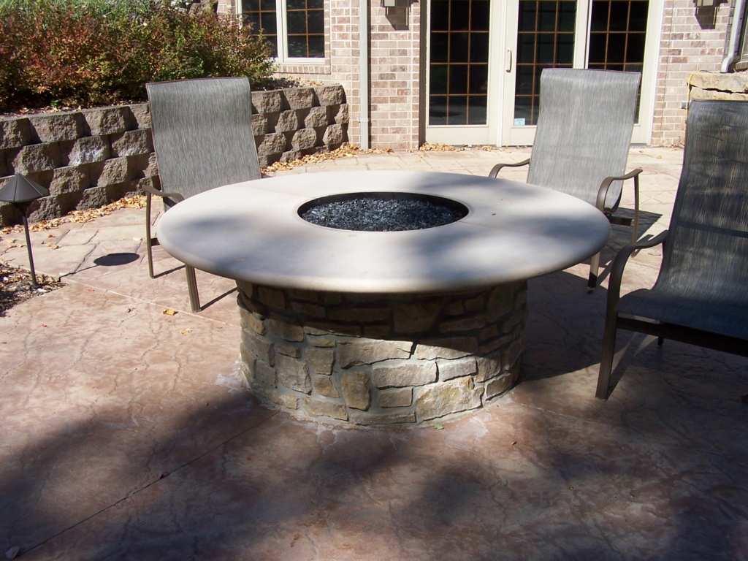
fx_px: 821
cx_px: 374
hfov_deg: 49.0
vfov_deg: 37.7
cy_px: 280
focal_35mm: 38
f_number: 5.6
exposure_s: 1/350
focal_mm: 6.3
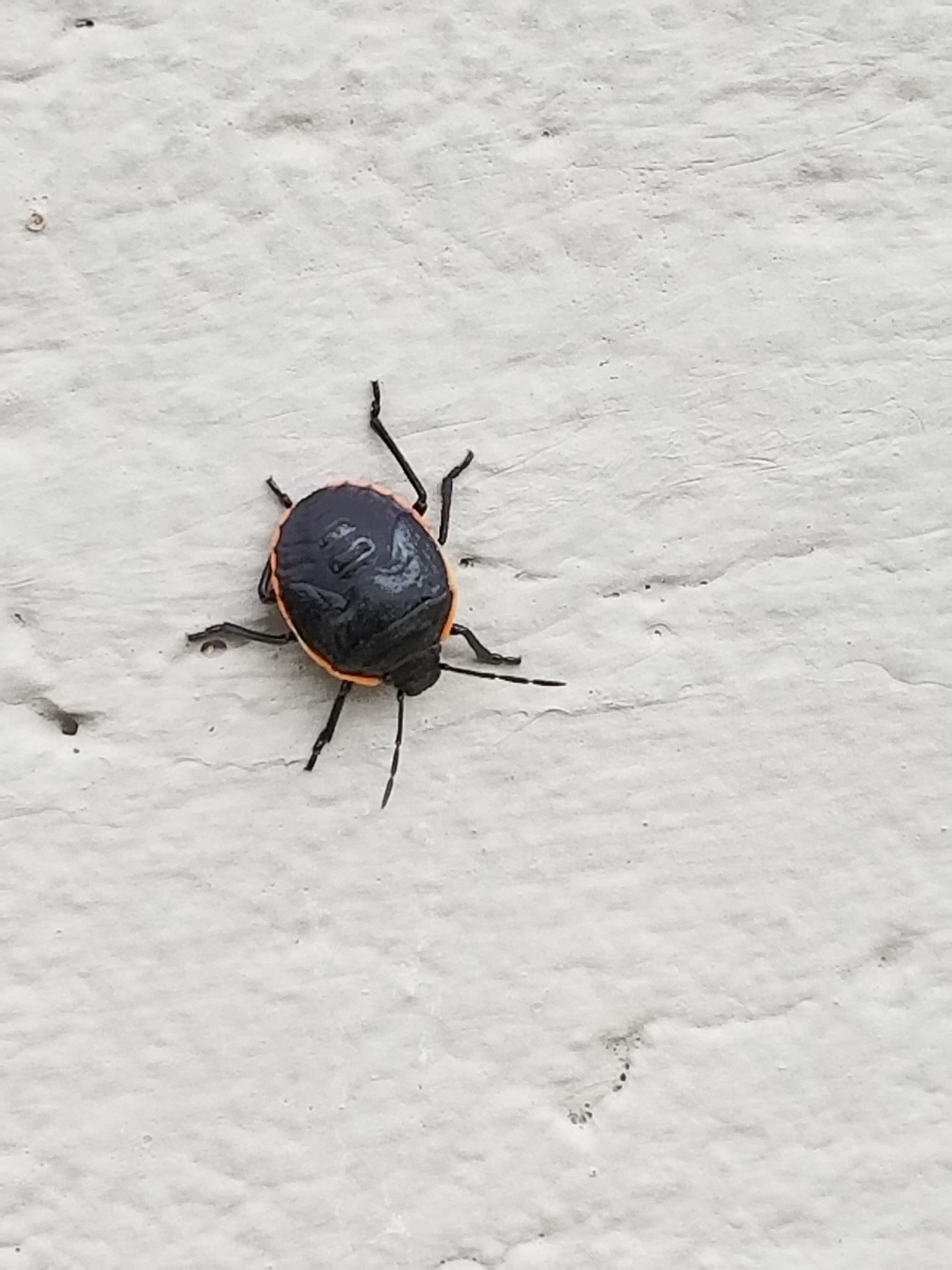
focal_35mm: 26
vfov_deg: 67.3
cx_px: 476
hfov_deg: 53.1
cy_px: 635
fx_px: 953
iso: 50
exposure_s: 1/974
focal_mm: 4.25
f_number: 1.7
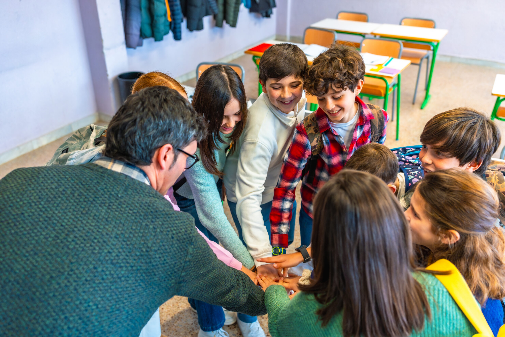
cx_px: 252
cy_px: 168
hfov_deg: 54.4
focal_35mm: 35
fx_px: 491
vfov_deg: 37.9
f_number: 2.8
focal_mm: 35
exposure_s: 1/250
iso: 1000
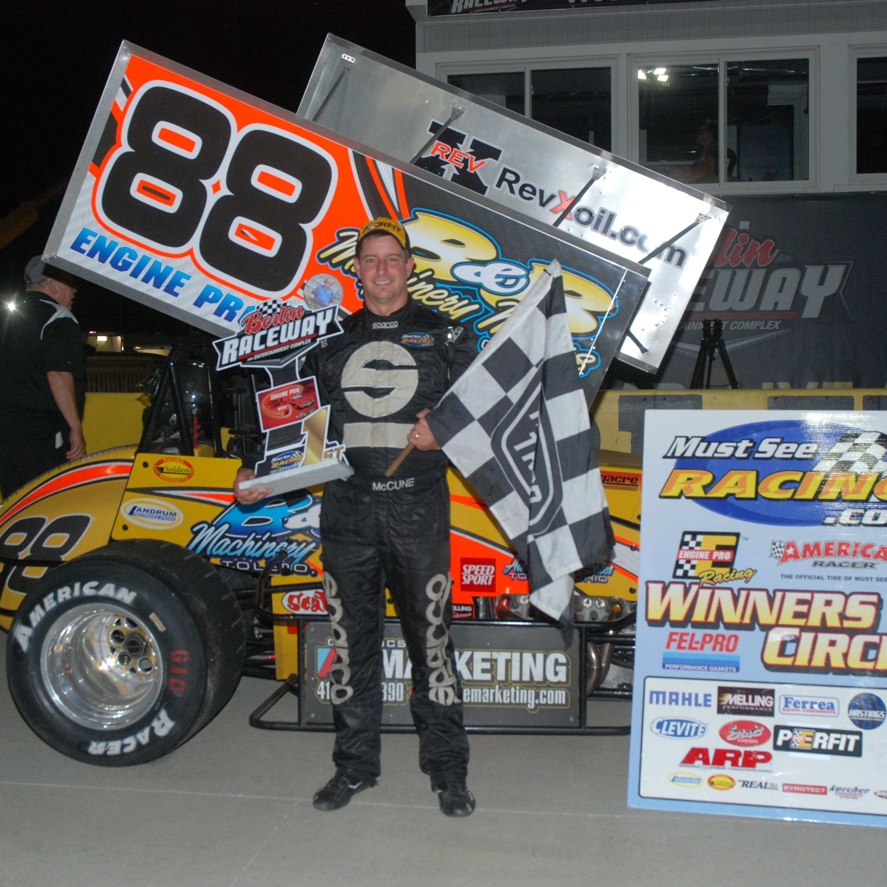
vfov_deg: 34.9
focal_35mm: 49
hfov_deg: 34.9
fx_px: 1410
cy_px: 449
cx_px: 428
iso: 500
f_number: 6.3
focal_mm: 25
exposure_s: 1/60
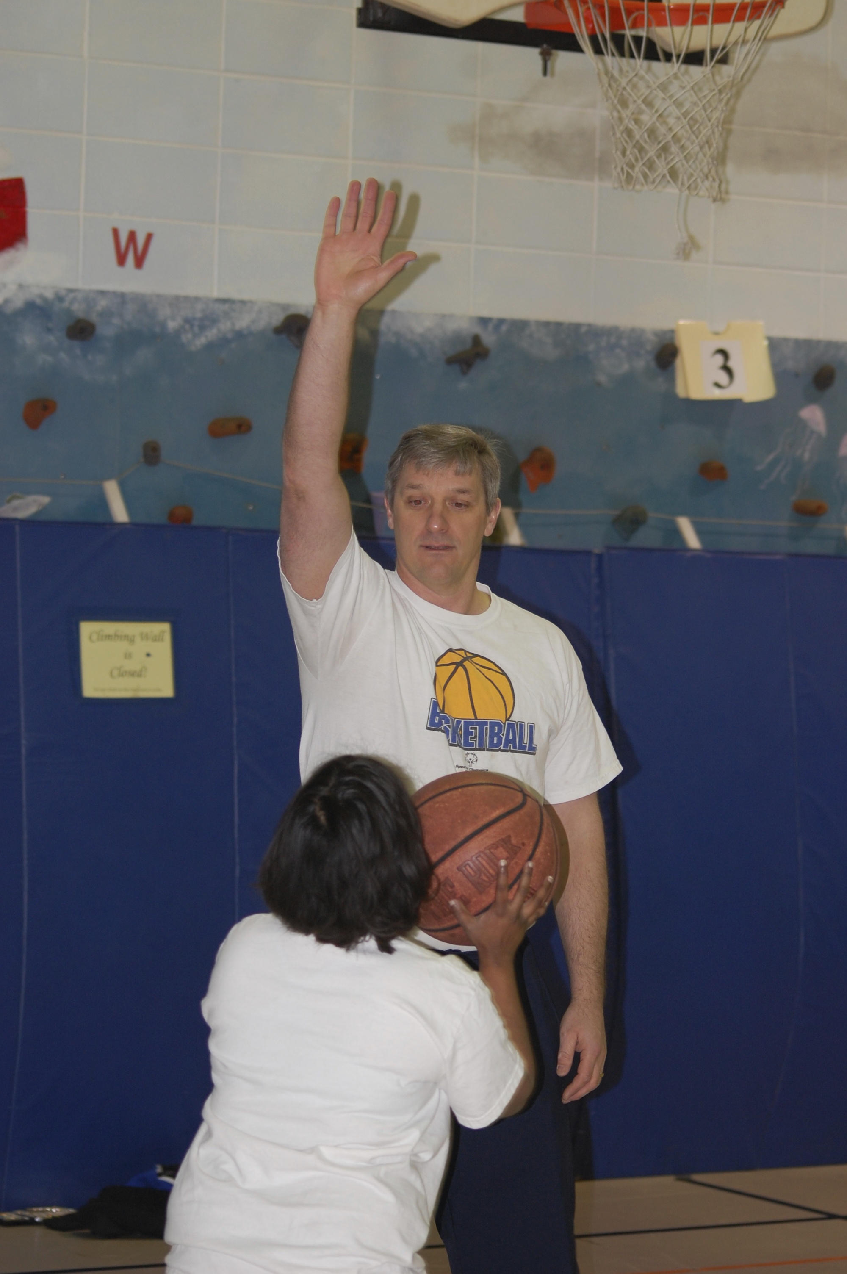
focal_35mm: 105
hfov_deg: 13.0
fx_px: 3712
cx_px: 424
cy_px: 637
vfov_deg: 19.5
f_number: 4
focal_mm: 70
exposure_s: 1/60
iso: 400
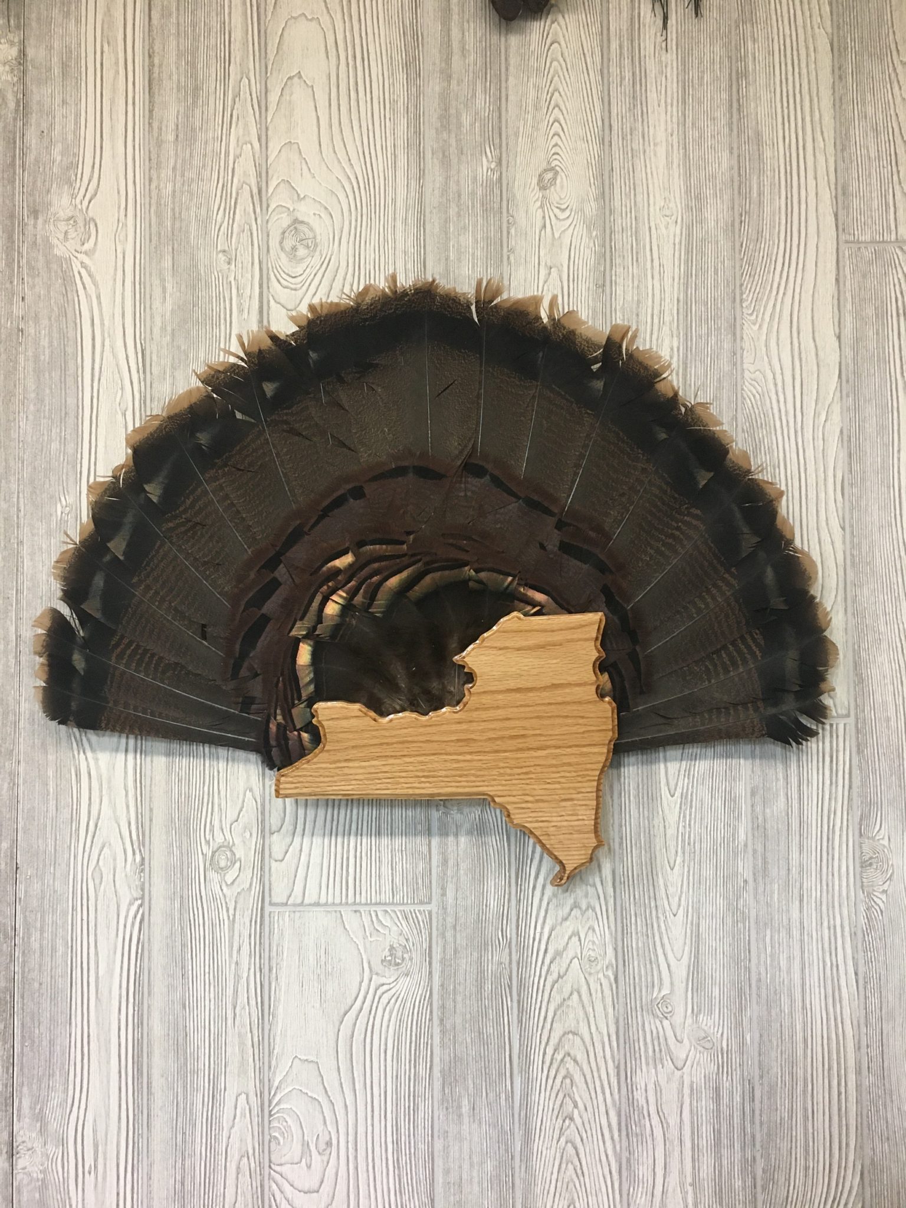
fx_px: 1012
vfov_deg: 61.7
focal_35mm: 29
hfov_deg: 48.2
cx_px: 453
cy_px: 604
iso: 160
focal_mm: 4.15
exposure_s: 1/30
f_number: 2.2
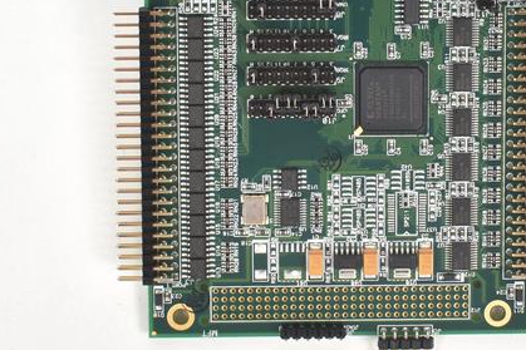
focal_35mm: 54
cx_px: 343
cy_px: 144
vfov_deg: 25.1
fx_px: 785
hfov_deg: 36.7
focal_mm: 25
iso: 125
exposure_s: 1/200
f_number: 10
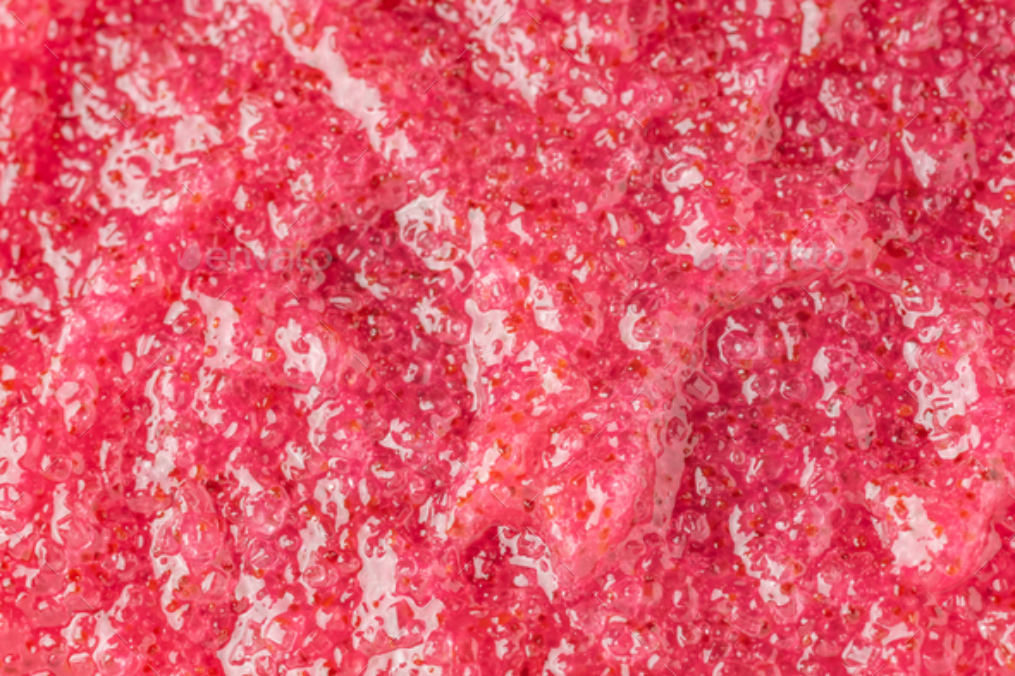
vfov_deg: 13.0
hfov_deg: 19.5
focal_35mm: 105
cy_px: 338
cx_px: 508
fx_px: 2959
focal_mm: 70
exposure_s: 1/125
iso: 100
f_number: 11
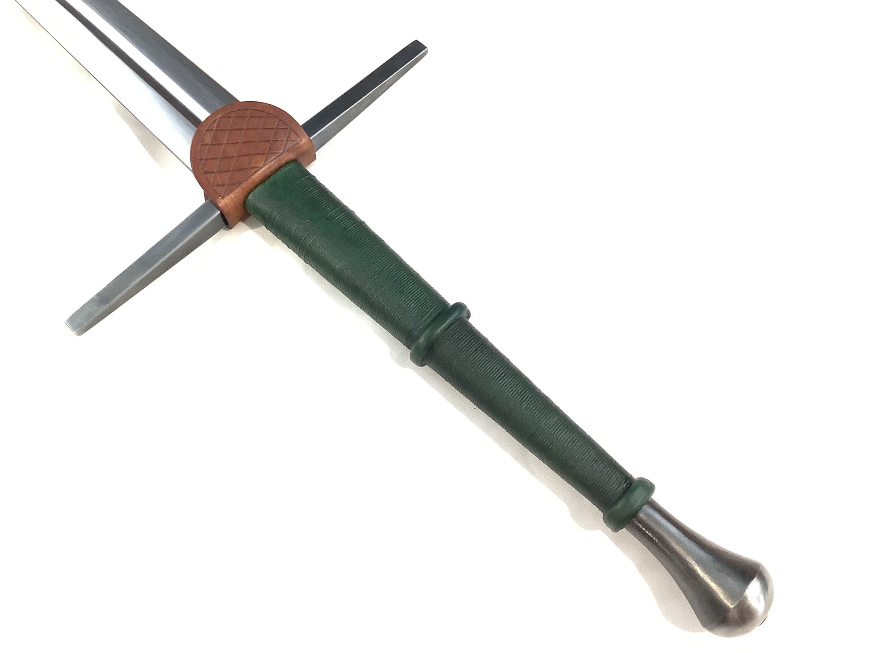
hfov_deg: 58.4
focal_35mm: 31
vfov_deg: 45.4
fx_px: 780
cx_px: 436
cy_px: 326
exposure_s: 1/60
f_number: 2.4
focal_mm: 3.3
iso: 250
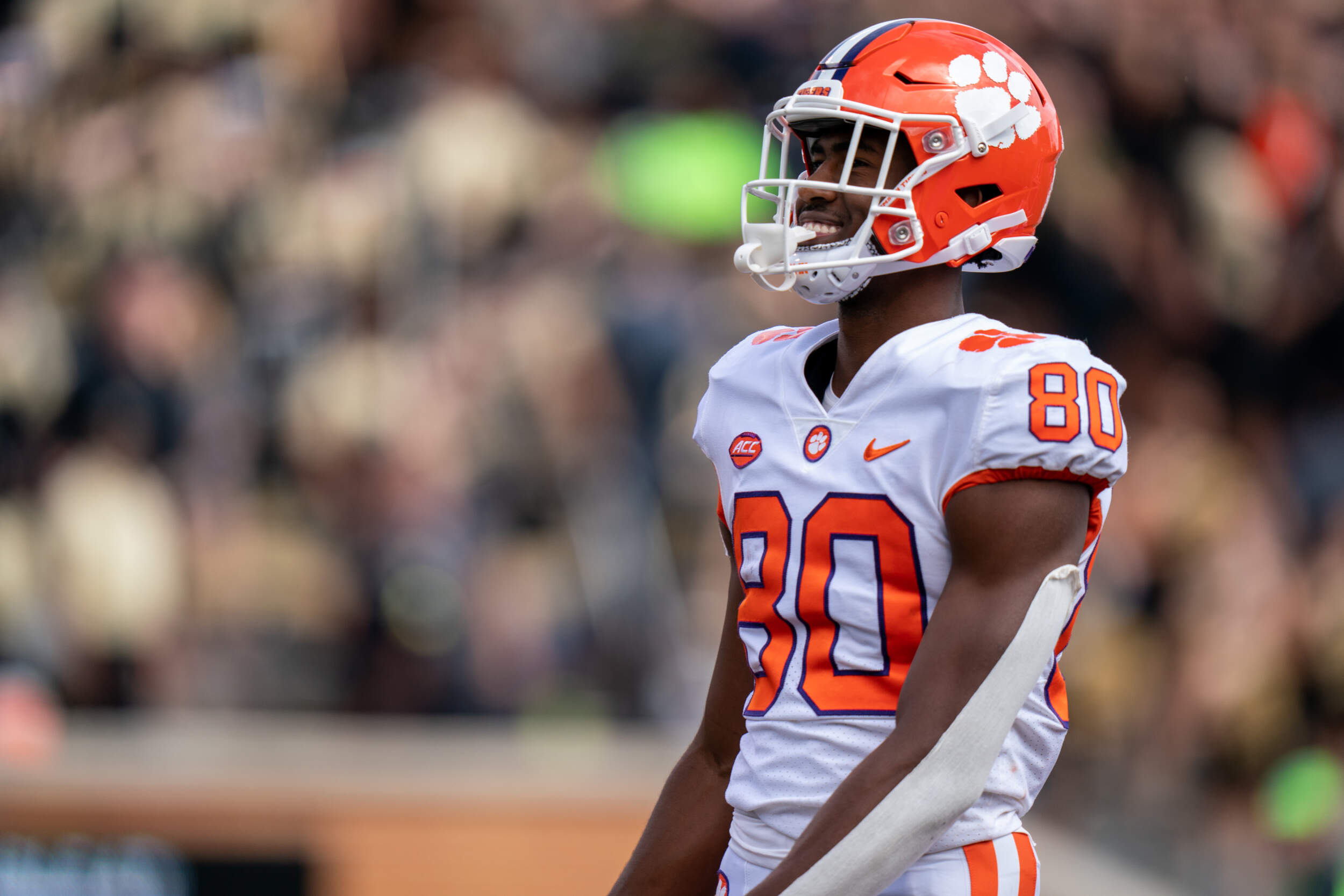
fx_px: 14933
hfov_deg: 5.2
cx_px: 672
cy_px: 448
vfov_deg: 3.4
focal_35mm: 400
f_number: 2.8
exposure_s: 1/2500
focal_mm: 400
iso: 400
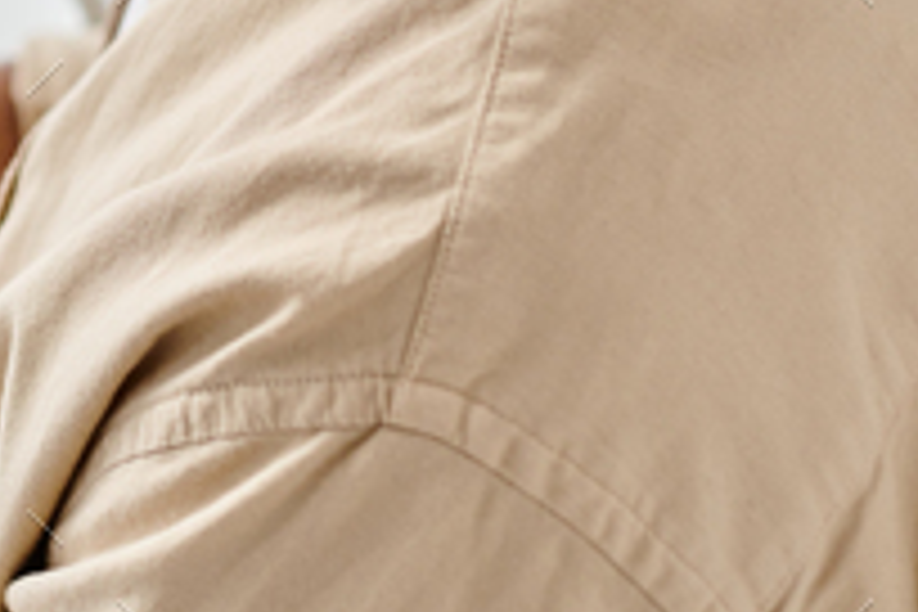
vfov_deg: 13.1
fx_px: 2575
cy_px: -164
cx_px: -202
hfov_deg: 19.0
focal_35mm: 101
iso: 320
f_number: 3.5
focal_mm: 35
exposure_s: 1/200
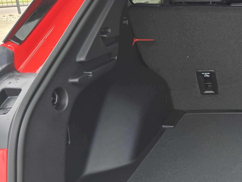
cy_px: 103
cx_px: 294
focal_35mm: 59
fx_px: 412
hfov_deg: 28.3
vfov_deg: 24.8
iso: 40
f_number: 1.7
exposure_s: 1/180
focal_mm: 6.3
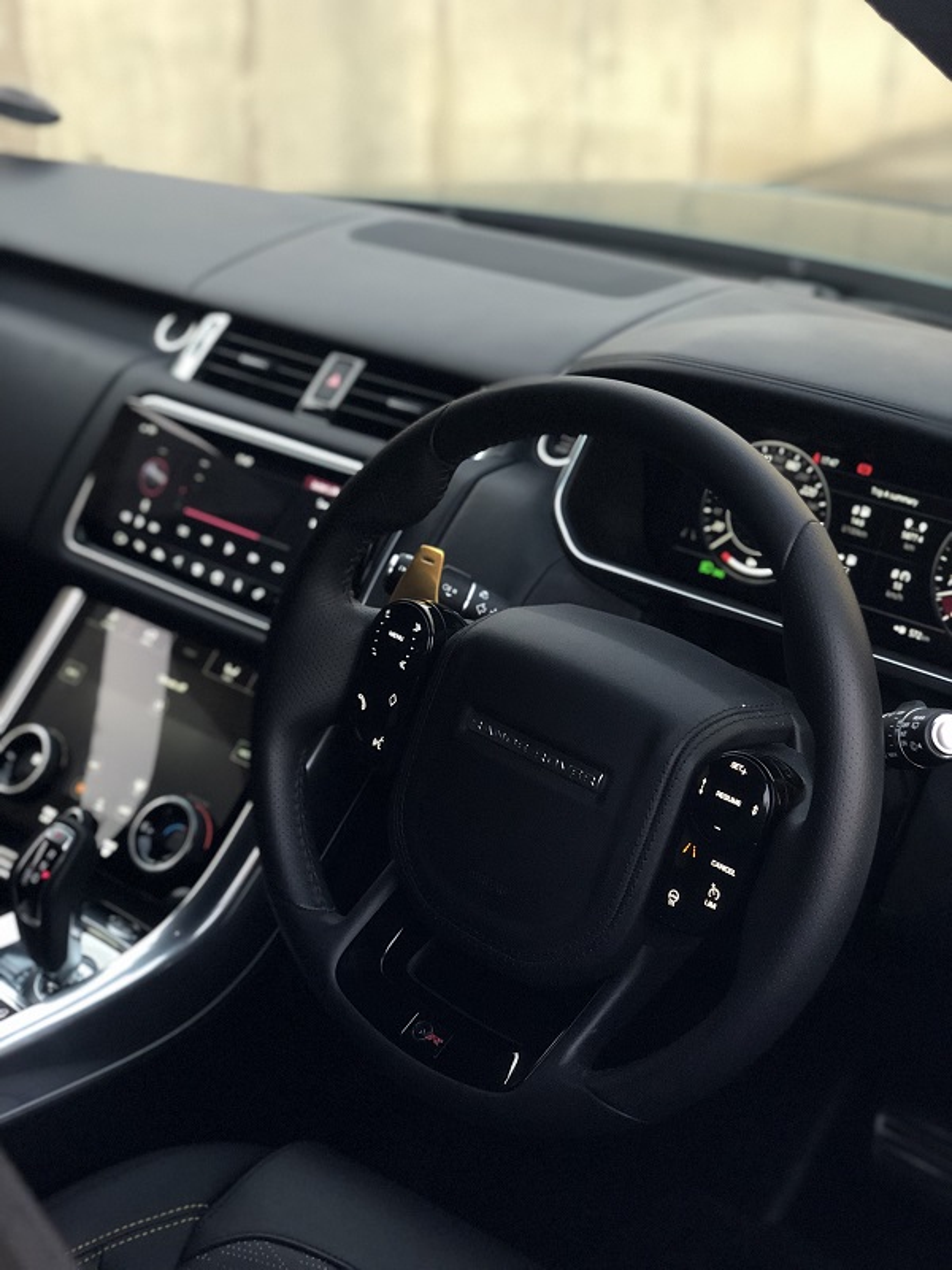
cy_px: 635
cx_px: 476
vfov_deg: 36.8
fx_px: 1907
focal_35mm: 52
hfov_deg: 28.0
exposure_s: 1/25
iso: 160
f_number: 2.4
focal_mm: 6
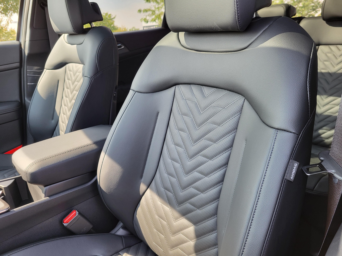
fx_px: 257
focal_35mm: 26
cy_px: 128
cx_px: 171
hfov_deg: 67.3
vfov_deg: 53.1
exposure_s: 1/114
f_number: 1.8
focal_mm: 5.4
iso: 40
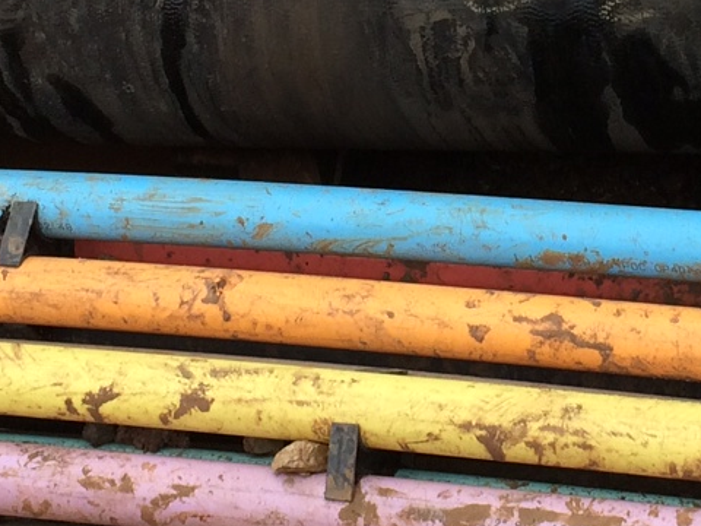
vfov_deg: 11.4
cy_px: -107
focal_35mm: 128
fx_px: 2592
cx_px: 616
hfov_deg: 15.2
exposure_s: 1/641
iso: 32
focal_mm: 4.12
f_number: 2.2
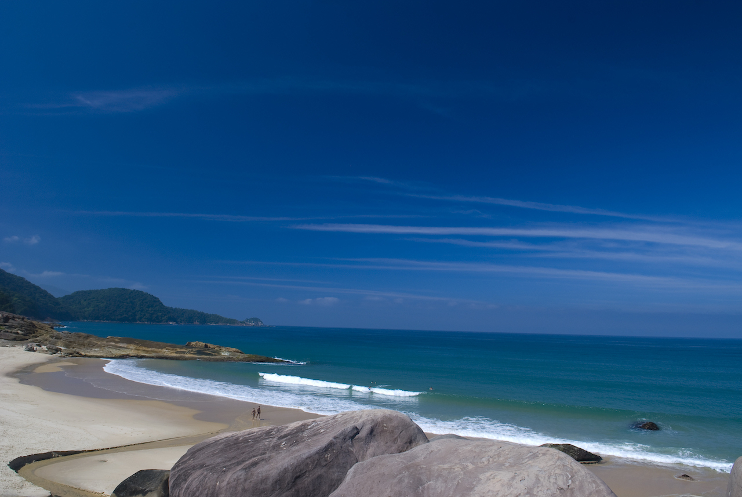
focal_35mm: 26
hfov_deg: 70.4
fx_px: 526
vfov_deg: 50.5
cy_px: 248
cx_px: 371
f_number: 8
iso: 100
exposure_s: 1/50
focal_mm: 17
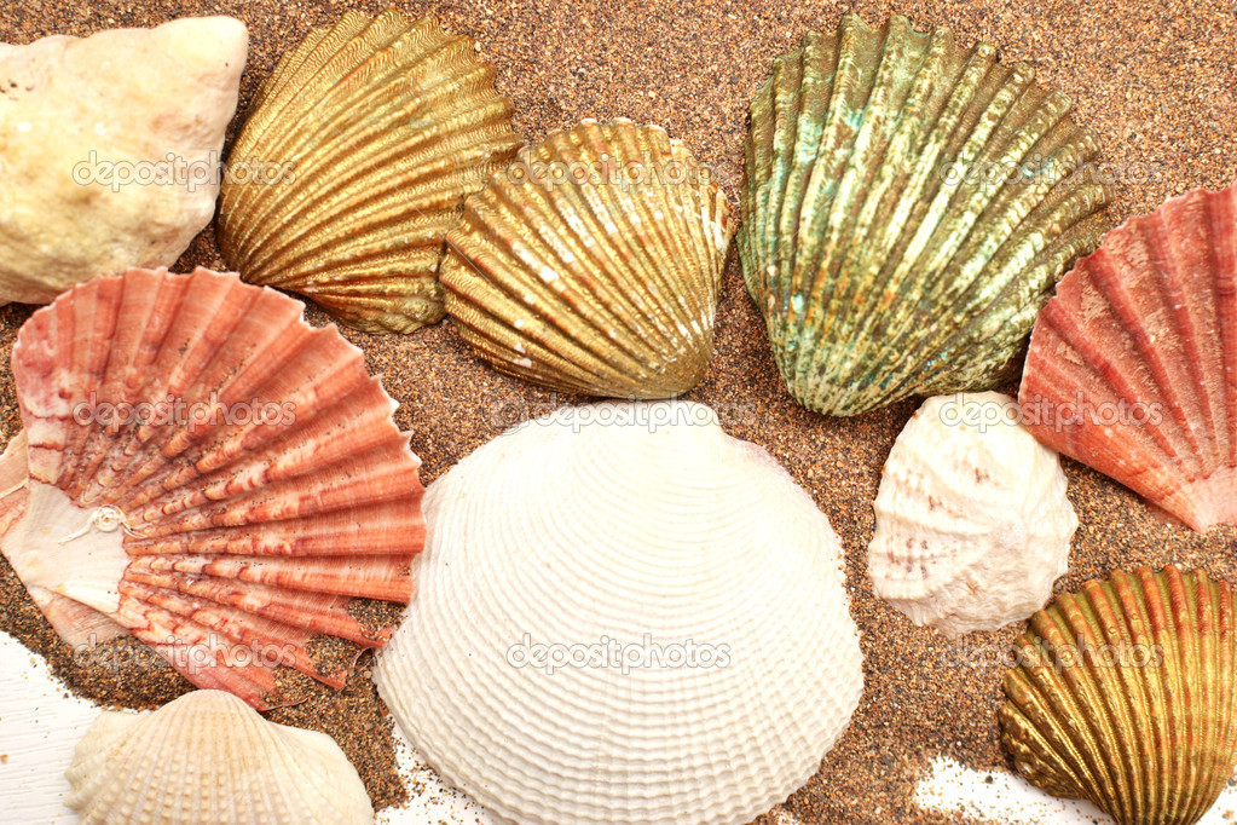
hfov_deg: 37.9
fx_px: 1804
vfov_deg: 25.8
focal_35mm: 52
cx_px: 618
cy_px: 412
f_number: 7.1
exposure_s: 1/160
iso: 100
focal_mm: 35
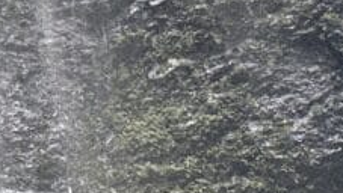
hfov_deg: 12.1
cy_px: -6
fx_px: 1611
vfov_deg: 6.8
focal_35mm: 177
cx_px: 39
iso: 64
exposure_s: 1/160
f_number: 1.78
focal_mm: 6.86
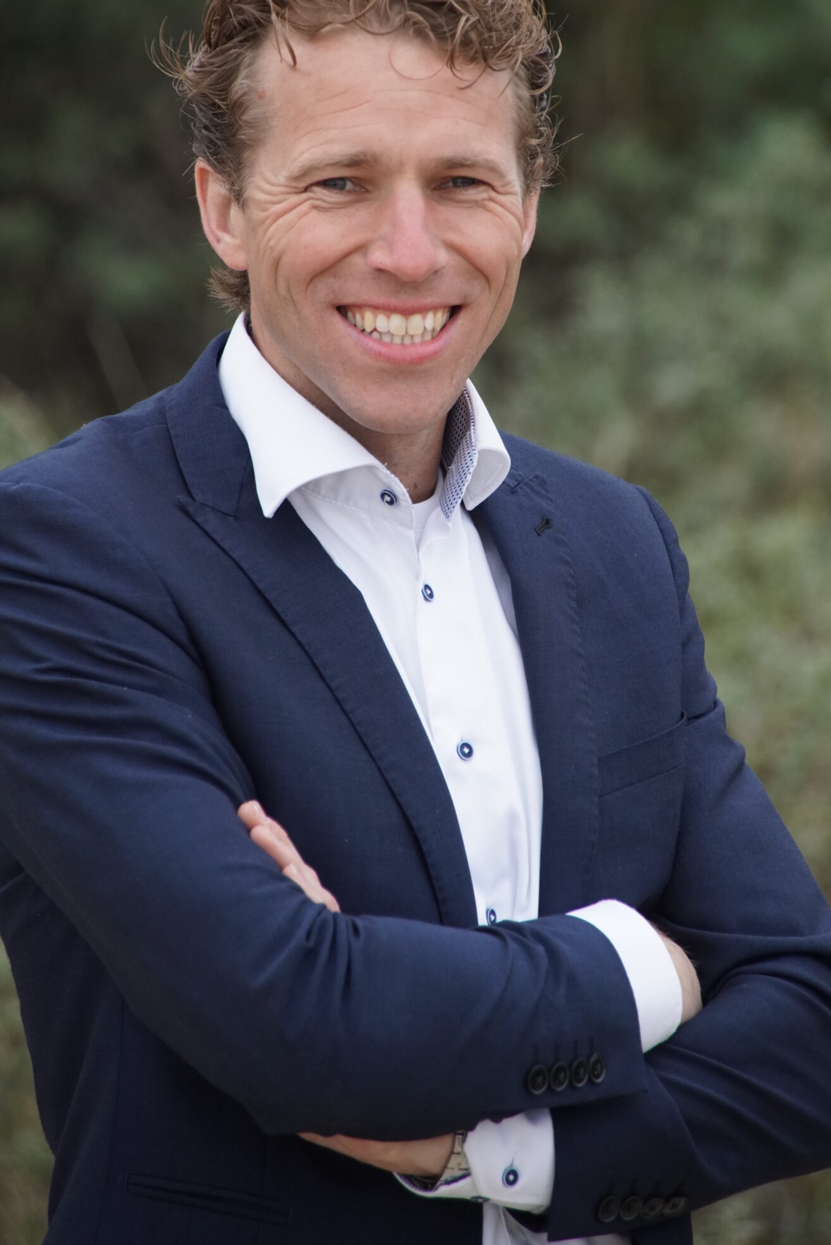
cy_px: 464
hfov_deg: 4.6
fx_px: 10345
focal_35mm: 299
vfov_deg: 6.9
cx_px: 454
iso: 1250
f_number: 6.3
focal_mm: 230
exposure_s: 1/1000
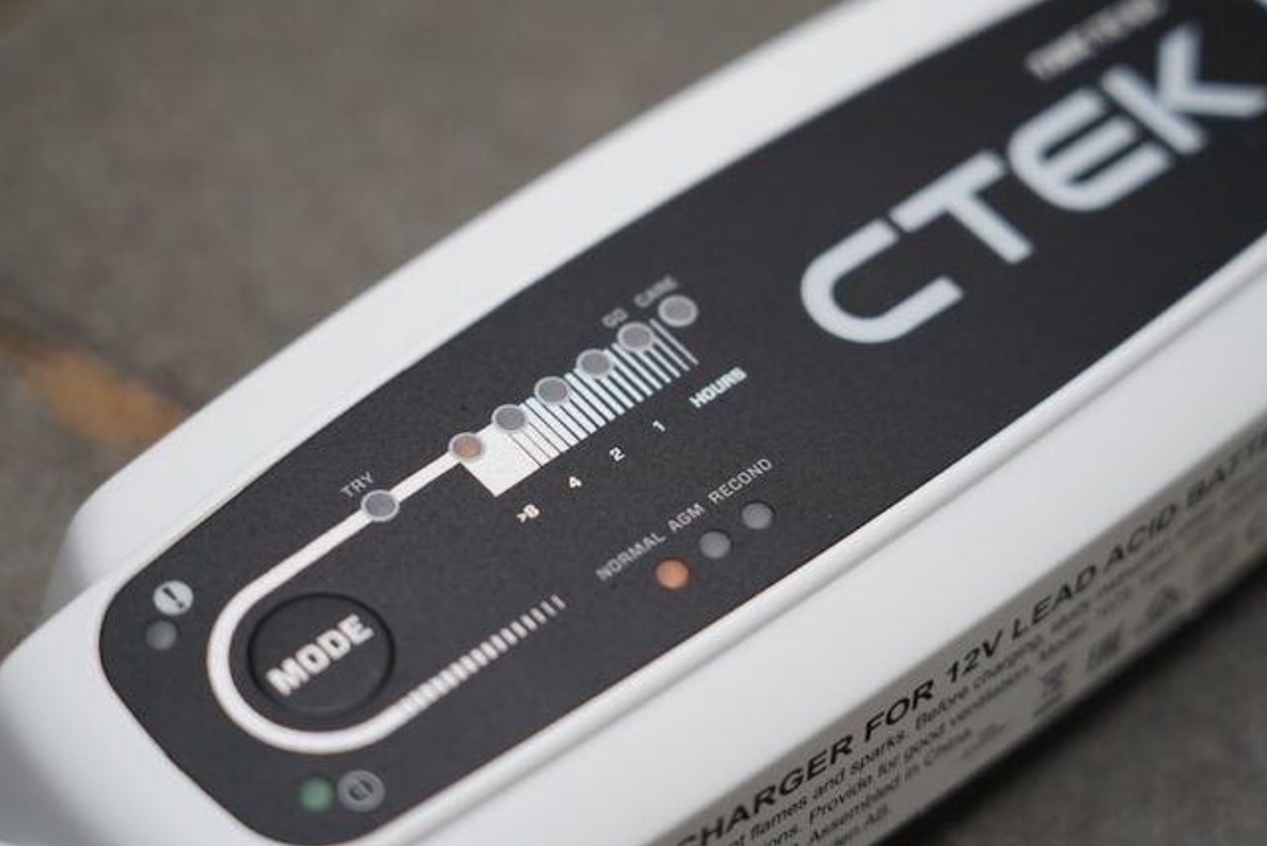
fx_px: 4435
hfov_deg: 16.3
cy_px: 420
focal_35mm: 126
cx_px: 578
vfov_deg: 10.9
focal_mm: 105
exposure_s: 1/125
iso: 320
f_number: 4
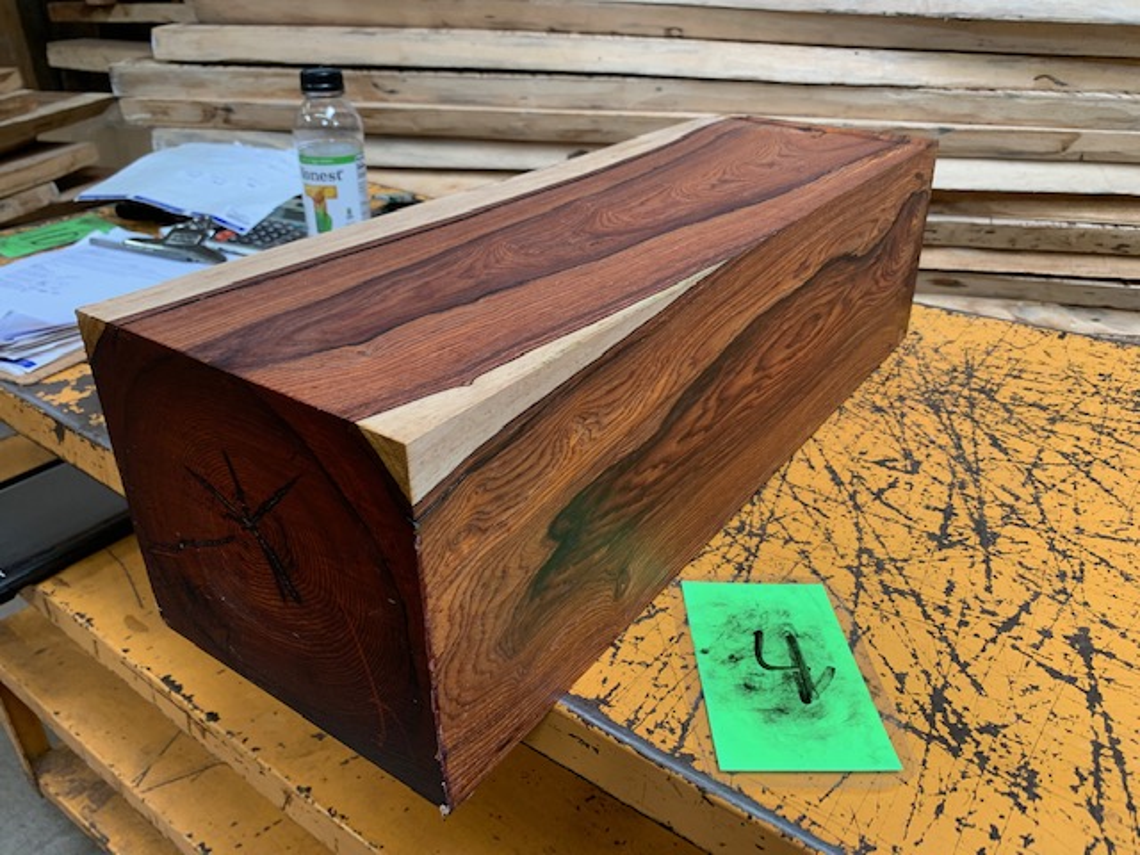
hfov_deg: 67.3
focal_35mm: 26
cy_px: 428
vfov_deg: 53.1
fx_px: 856
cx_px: 570
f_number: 1.8
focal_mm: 4.25
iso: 100
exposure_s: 1/82
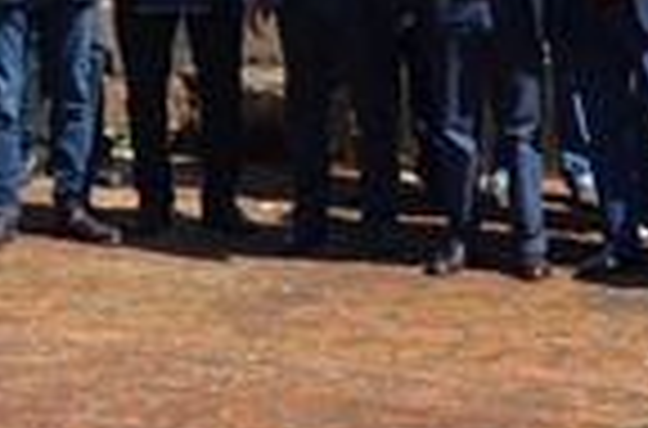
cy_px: -113
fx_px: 2691
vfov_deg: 9.0
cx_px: 284
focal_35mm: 150
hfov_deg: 13.7
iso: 110
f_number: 8
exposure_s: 1/250
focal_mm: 18
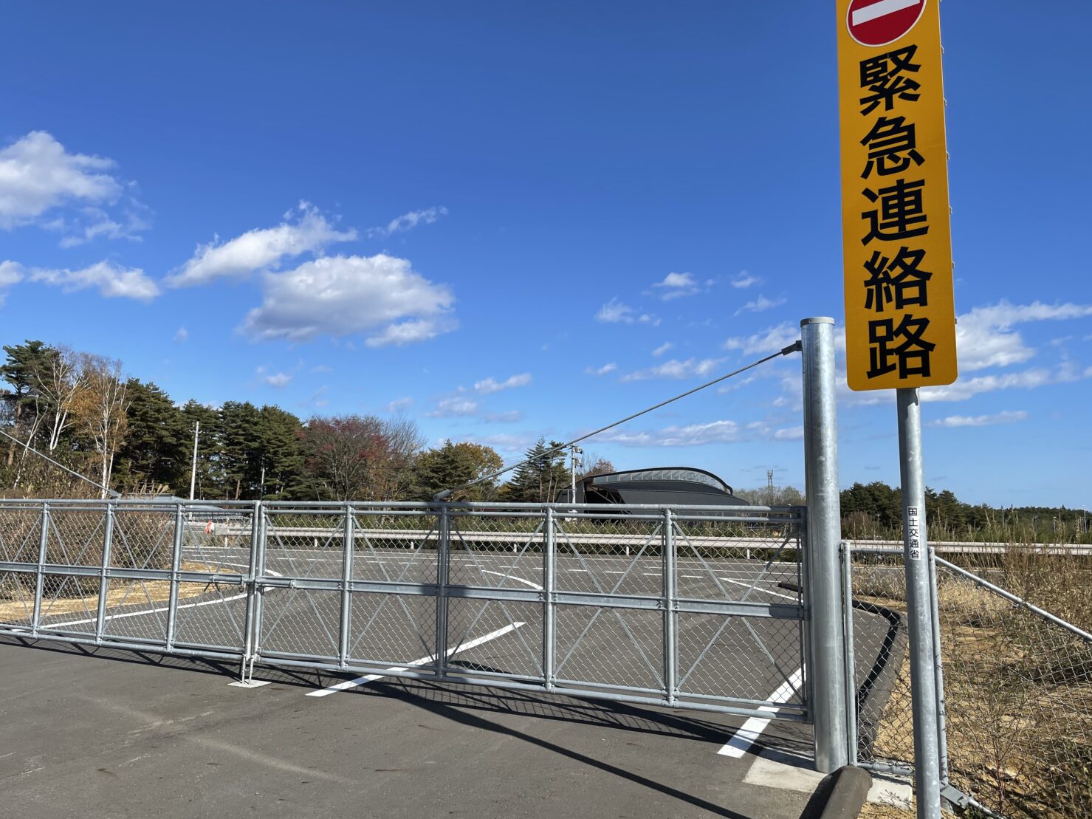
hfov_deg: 65.3
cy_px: 399
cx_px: 543
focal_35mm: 27
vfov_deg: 51.3
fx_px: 852
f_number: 1.6
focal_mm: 4.2
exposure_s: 1/4132
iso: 32
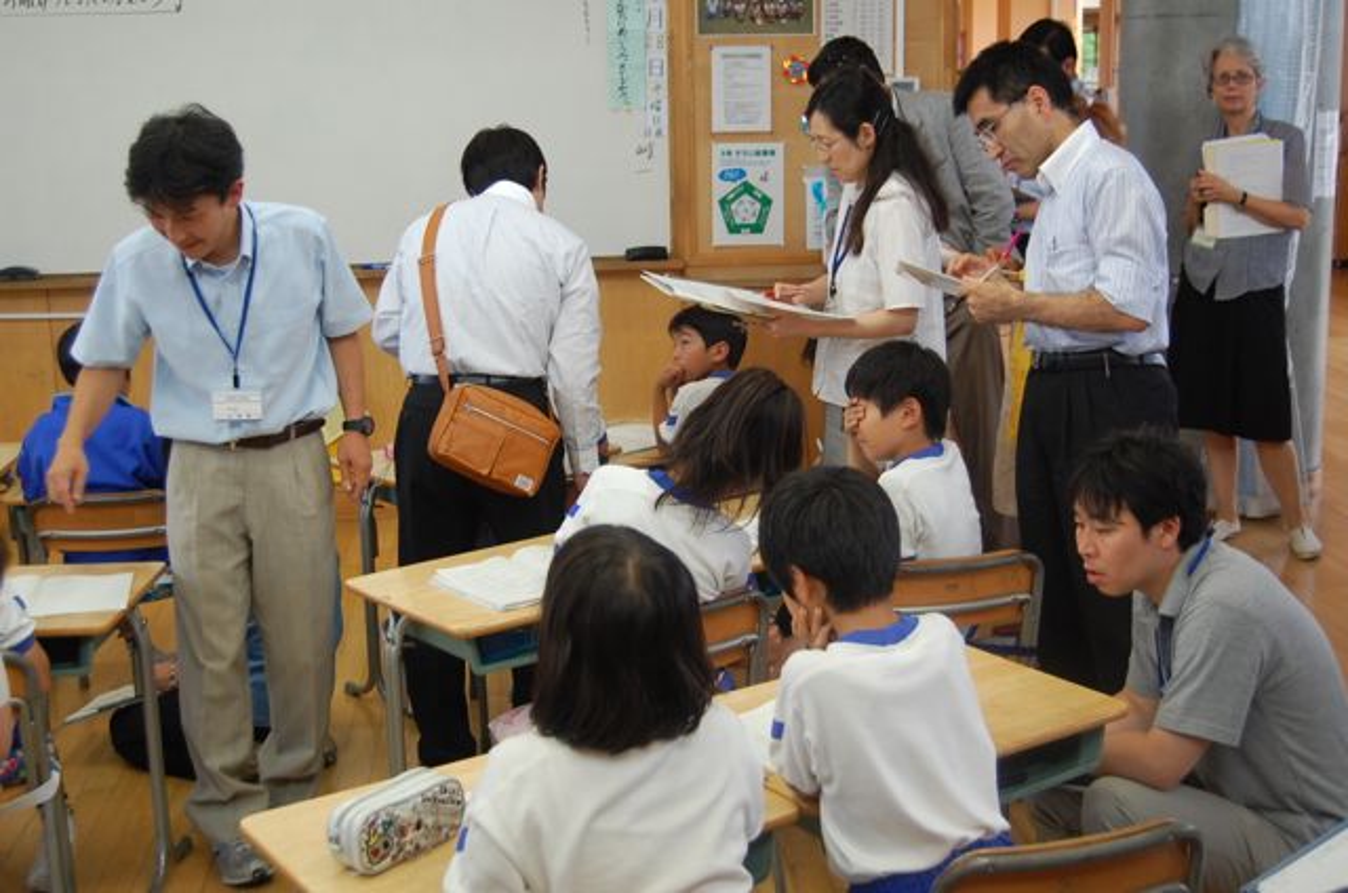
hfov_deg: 42.4
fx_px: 1738
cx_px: 674
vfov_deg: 28.8
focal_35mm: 46
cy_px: 446
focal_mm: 31
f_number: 4.5
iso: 400
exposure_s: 1/80
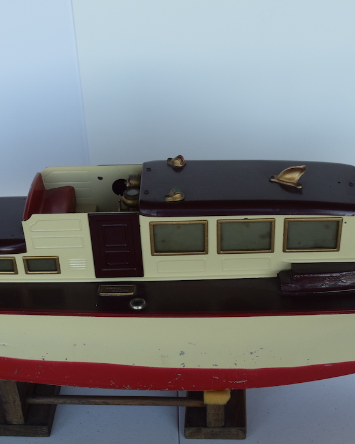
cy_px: 296
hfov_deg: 23.8
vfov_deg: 29.4
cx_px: 205
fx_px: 840
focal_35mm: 64
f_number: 5.6
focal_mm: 22
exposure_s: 1/125
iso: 400
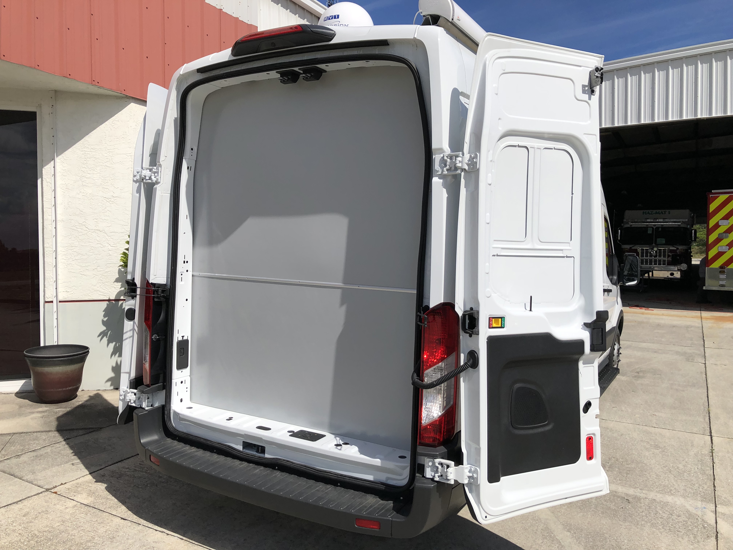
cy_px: 275
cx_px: 366
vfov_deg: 49.7
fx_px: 593
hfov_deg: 63.4
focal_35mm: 28
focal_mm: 4
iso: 20
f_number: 1.8
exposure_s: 1/4000
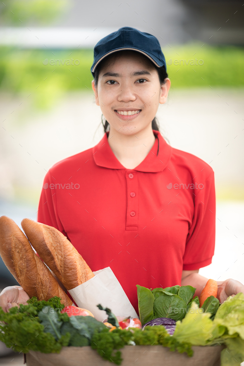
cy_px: 183
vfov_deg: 19.5
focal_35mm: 105
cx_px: 122
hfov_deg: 13.1
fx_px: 1067
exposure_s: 1/250
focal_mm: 105
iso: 160
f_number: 1.4
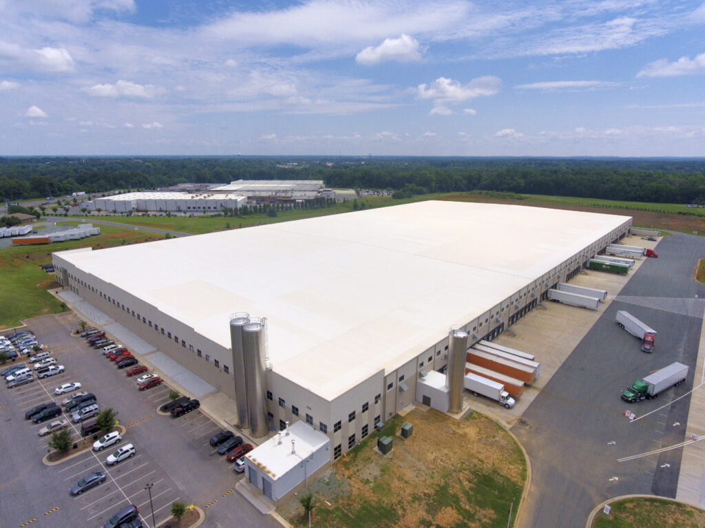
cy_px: 264
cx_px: 352
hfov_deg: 81.8
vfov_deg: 65.9
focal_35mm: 20
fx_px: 407
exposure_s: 1/4000
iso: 100
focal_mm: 3.61
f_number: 2.8
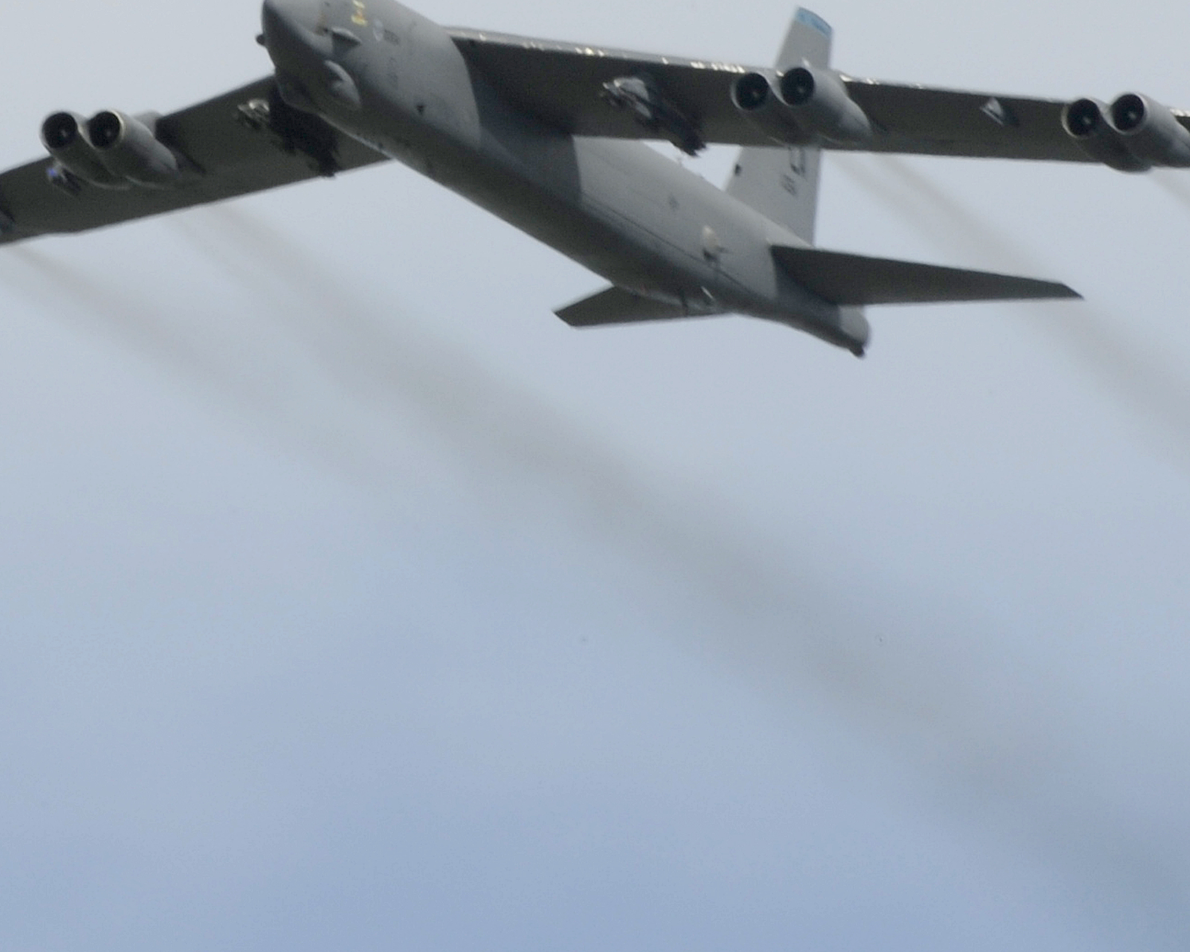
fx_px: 27085
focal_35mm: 769
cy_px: 410
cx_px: 829
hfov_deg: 2.5
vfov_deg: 2.0
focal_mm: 400
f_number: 32
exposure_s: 1/60
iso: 200
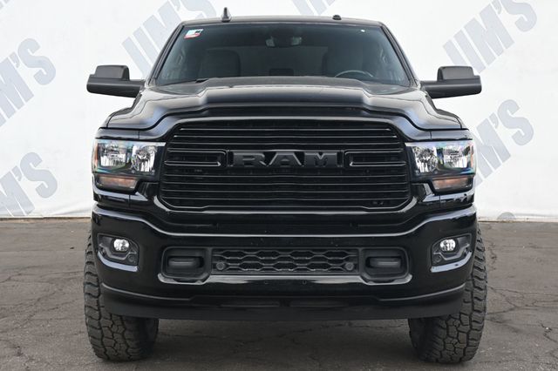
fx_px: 837
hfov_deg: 36.9
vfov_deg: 25.0
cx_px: 279
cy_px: 186
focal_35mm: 54
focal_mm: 36
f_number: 5.3
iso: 360
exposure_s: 1/250
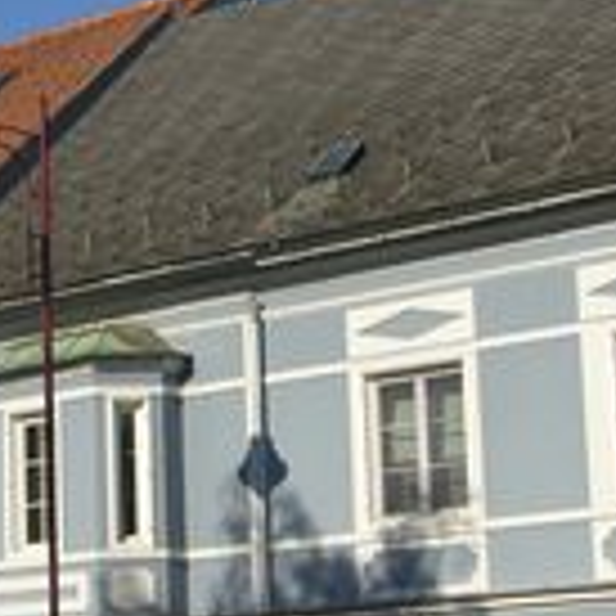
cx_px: 198
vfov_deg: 15.4
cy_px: 315
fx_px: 2275
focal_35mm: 113
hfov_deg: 15.4
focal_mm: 11.5
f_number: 5.6
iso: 50
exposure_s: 1/250
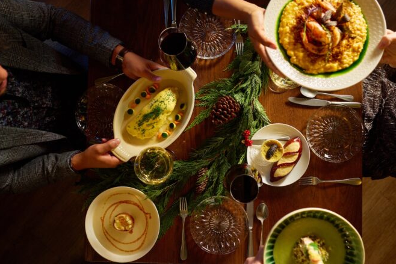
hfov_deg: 65.3
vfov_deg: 46.4
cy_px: 129
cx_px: 215
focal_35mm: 28
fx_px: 308
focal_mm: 24
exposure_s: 1/125
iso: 1600
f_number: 2.8
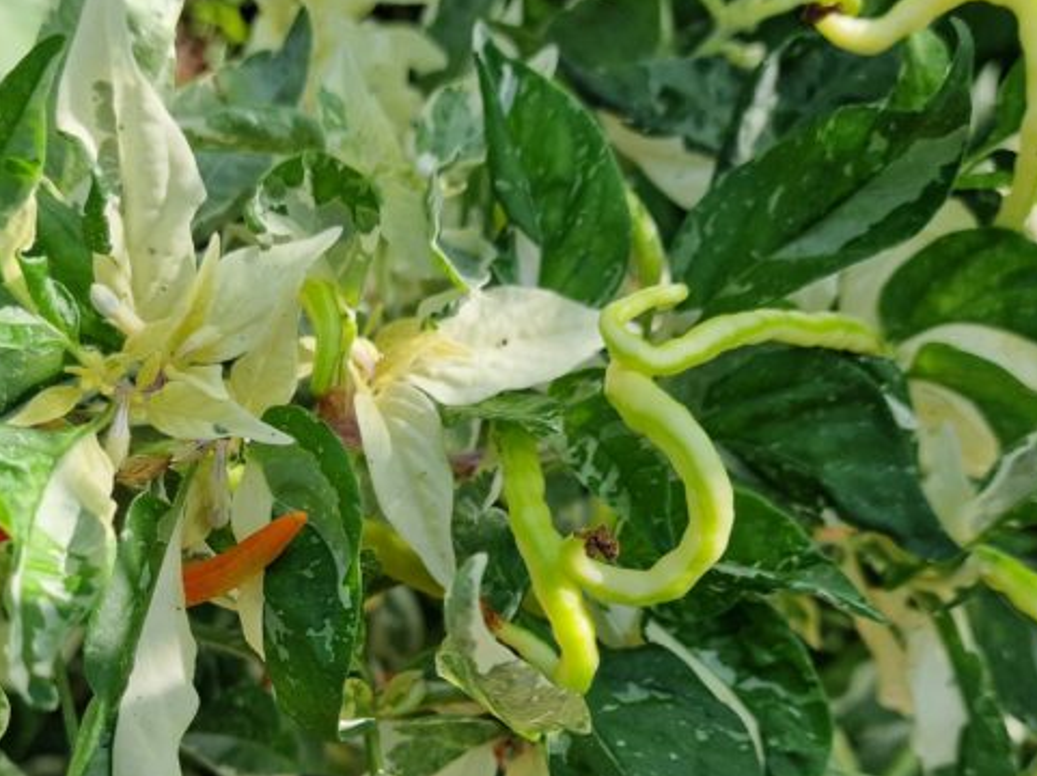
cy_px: 610
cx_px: 375
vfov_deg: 29.0
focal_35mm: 49
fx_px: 1467
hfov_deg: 38.6
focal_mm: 6.4
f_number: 1.8
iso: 50
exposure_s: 1/236
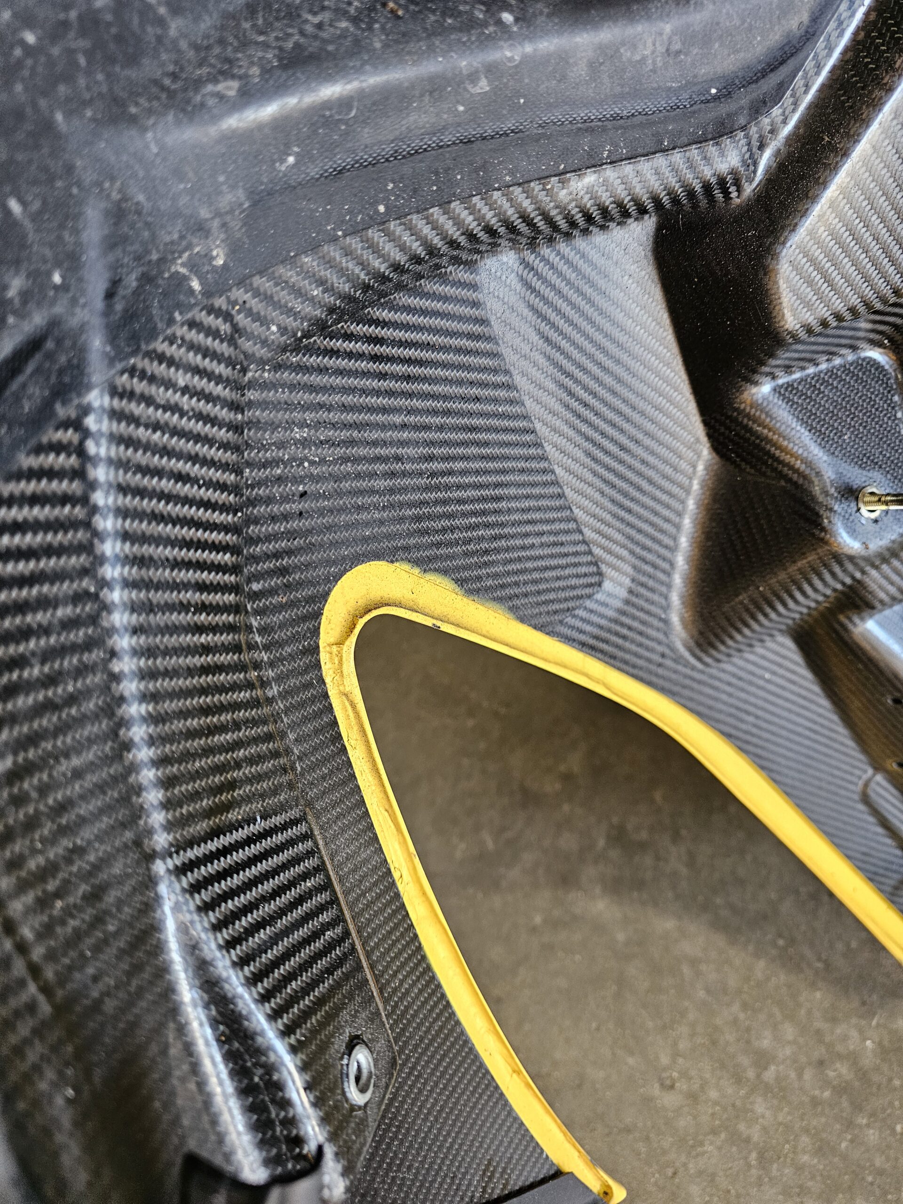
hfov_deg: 58.9
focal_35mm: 23
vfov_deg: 73.9
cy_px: 602
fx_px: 800
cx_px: 452
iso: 500
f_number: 1.7
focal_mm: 6.3
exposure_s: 1/170
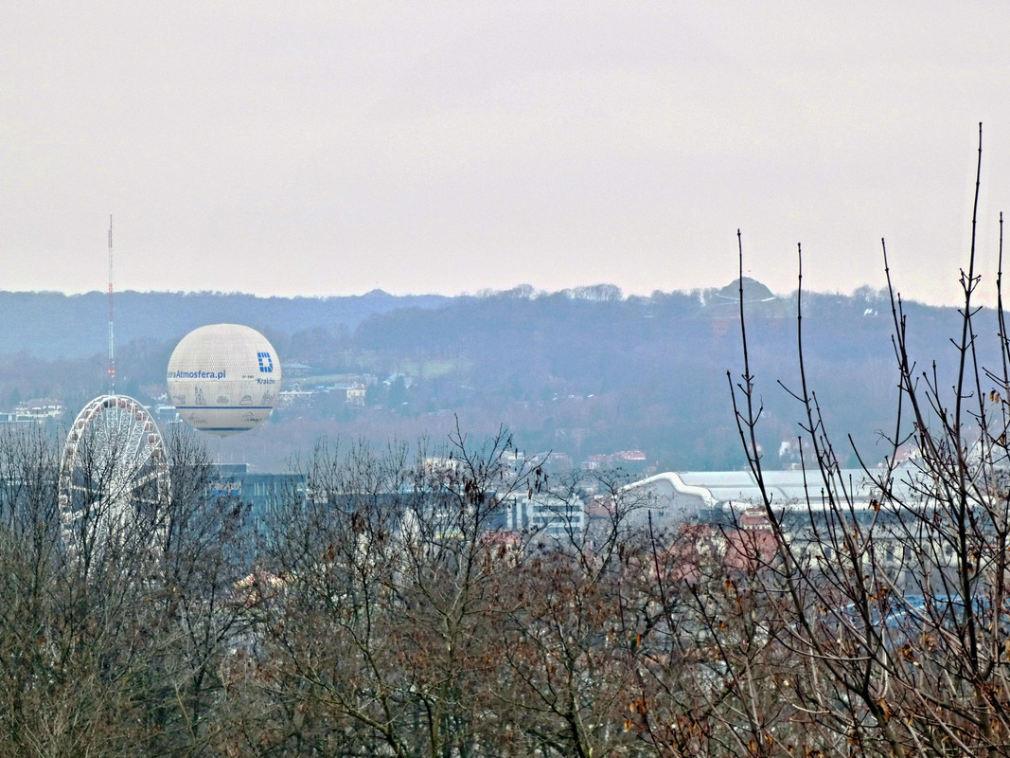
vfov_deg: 5.3
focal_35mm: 279
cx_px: 505
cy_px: 379
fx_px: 8140
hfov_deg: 7.1
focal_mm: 47.6
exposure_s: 1/80
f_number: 5.5
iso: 160
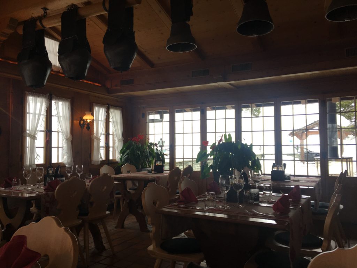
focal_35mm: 29
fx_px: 299
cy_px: 134
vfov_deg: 48.2
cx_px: 178
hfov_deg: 61.7
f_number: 2.2
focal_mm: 4.15
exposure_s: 1/100
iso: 40
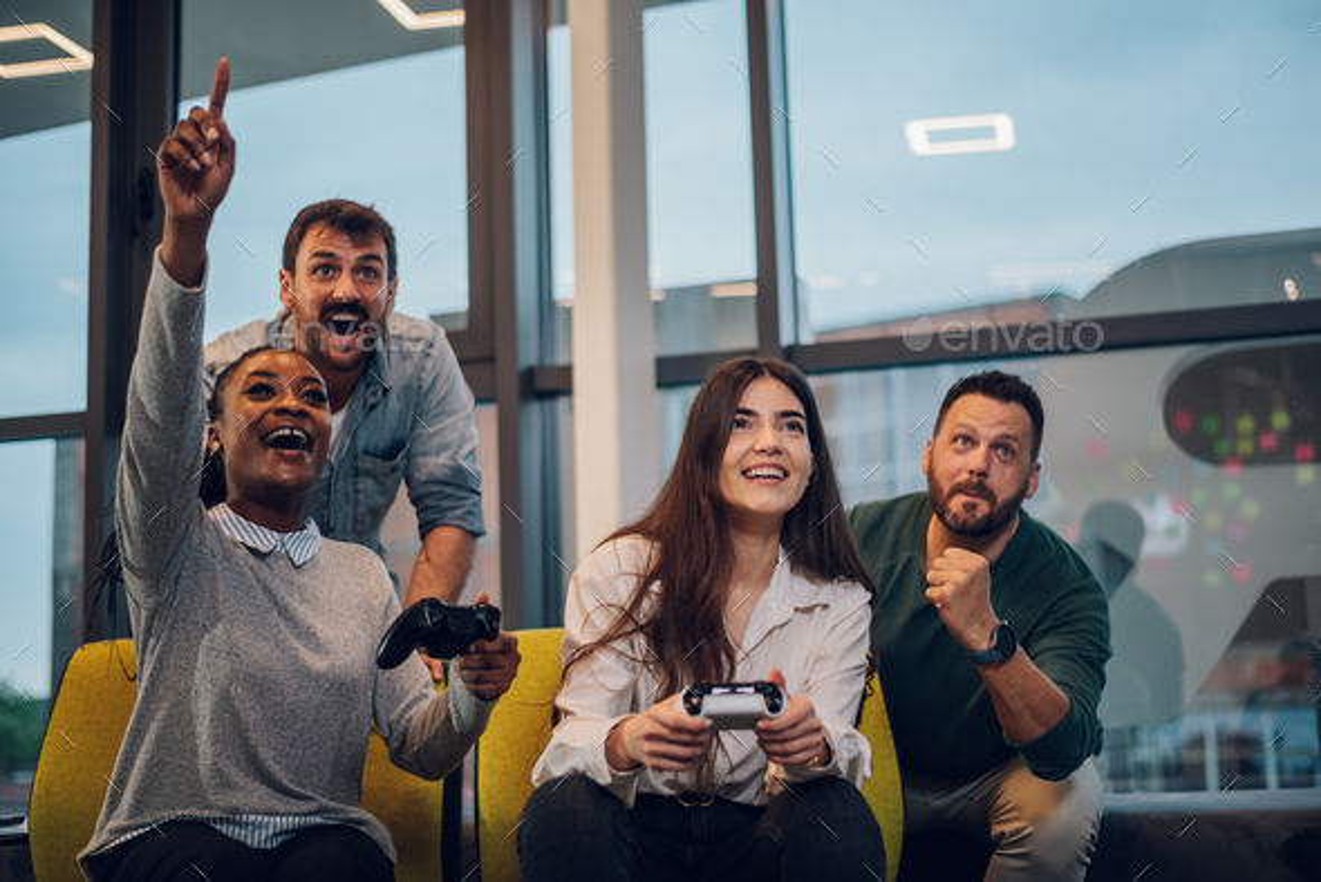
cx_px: 660
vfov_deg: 27.0
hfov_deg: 39.6
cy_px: 441
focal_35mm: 50
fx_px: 1836
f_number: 1.8
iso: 250
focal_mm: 50
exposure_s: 1/200
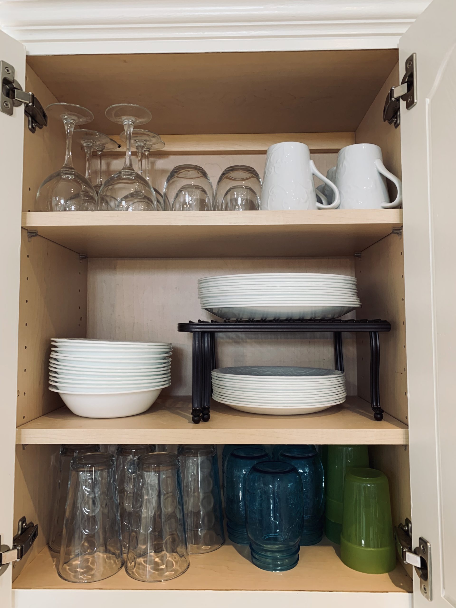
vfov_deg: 67.3
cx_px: 228
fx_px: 457
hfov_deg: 53.1
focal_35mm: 26
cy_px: 304
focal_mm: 4.25
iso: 125
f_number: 1.8
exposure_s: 1/60
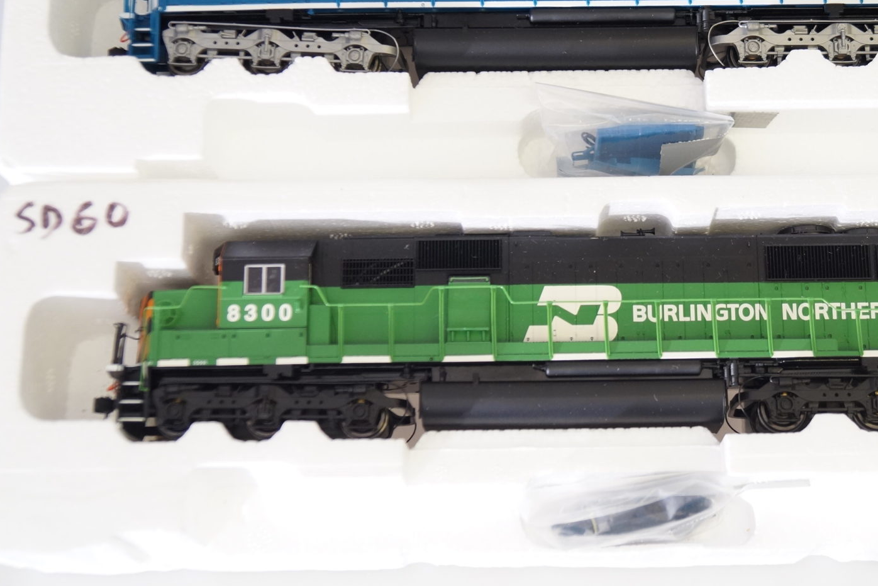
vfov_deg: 20.5
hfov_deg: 30.4
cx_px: 529
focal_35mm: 66
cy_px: 161
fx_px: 1610
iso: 500
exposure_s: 1/160
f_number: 4.5
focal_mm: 30
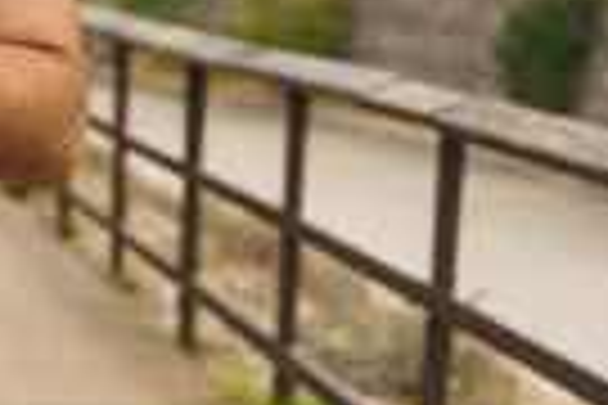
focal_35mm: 157
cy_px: -16
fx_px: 2651
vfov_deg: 8.7
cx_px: -266
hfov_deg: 12.5
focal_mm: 36
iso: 640
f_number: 2.8
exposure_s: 1/4000
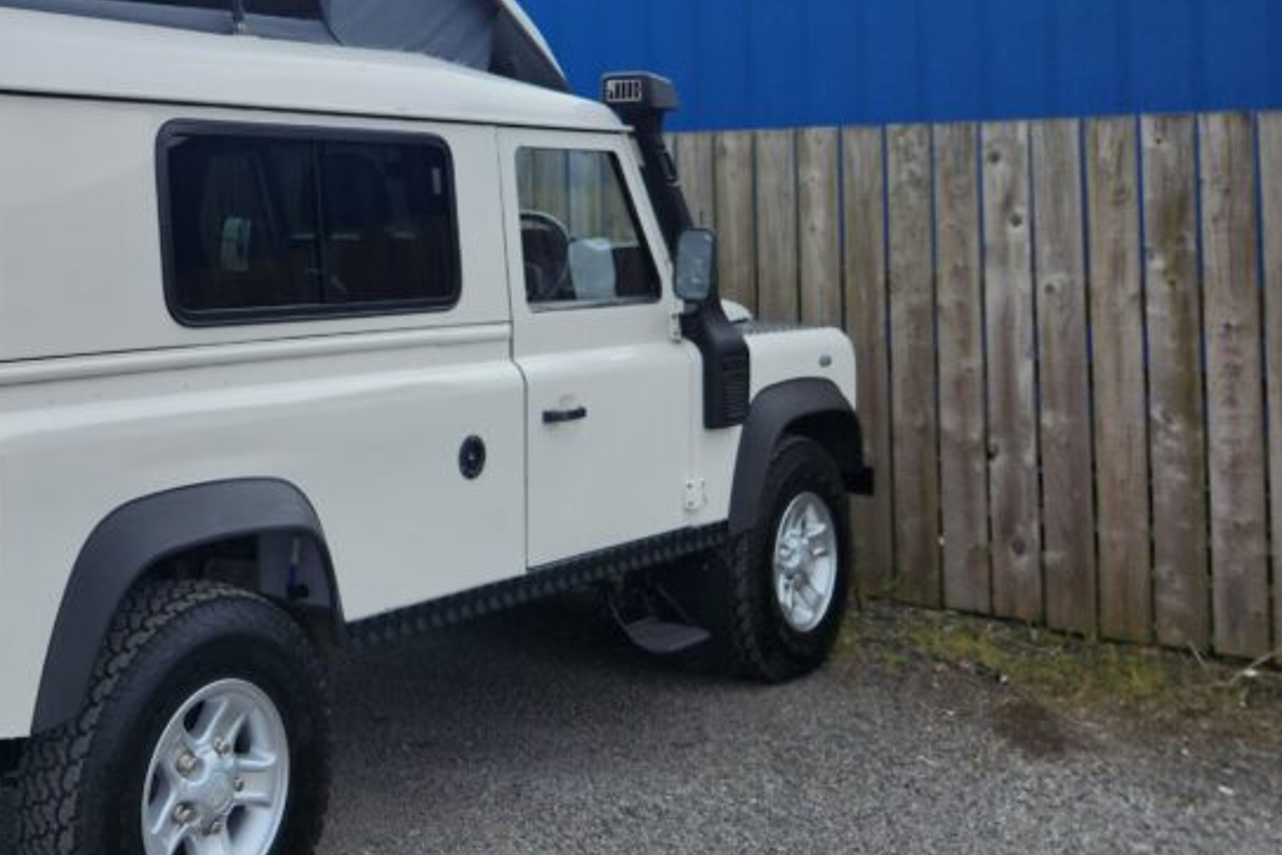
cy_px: 212
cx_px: 101
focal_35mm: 45
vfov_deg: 29.4
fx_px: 1603
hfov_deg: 40.0
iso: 20
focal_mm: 5.4
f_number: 1.8
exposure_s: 1/2897
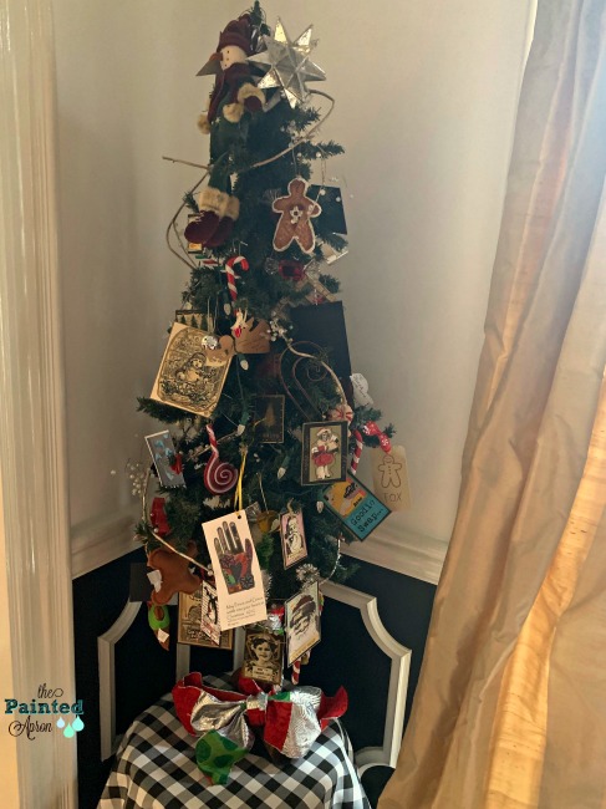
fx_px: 607
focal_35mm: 26
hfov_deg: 53.0
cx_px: 303
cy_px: 404
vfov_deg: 67.3
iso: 500
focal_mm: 4.25
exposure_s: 1/30
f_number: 1.8
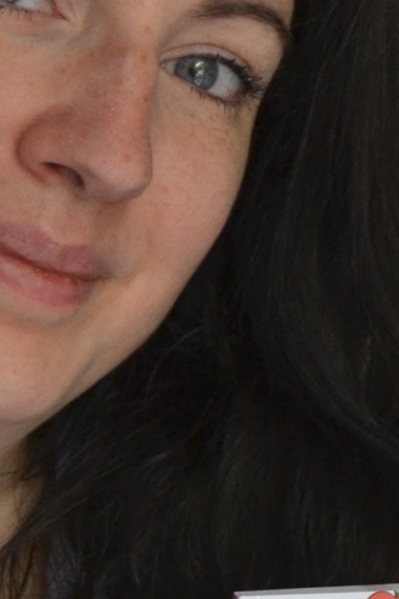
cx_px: 413
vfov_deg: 11.2
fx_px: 3042
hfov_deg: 7.5
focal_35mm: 183
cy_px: 317
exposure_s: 1/60
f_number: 4.2
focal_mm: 30
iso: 640
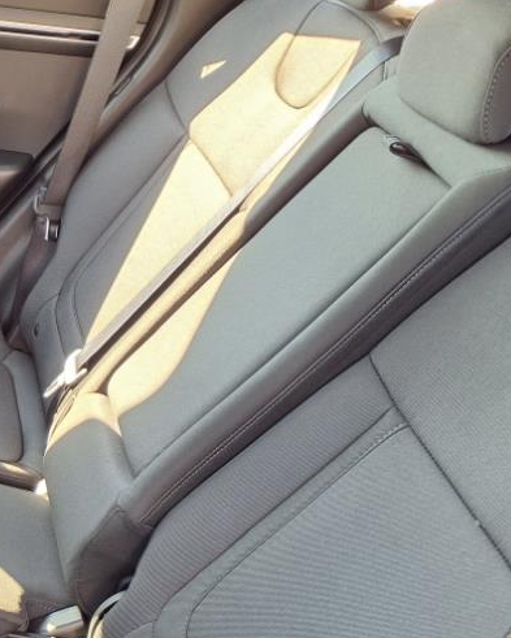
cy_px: 446
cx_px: -120
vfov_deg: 33.7
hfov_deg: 24.7
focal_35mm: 55
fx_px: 1039
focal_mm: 3.58
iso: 64
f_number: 1.9
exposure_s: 1/40
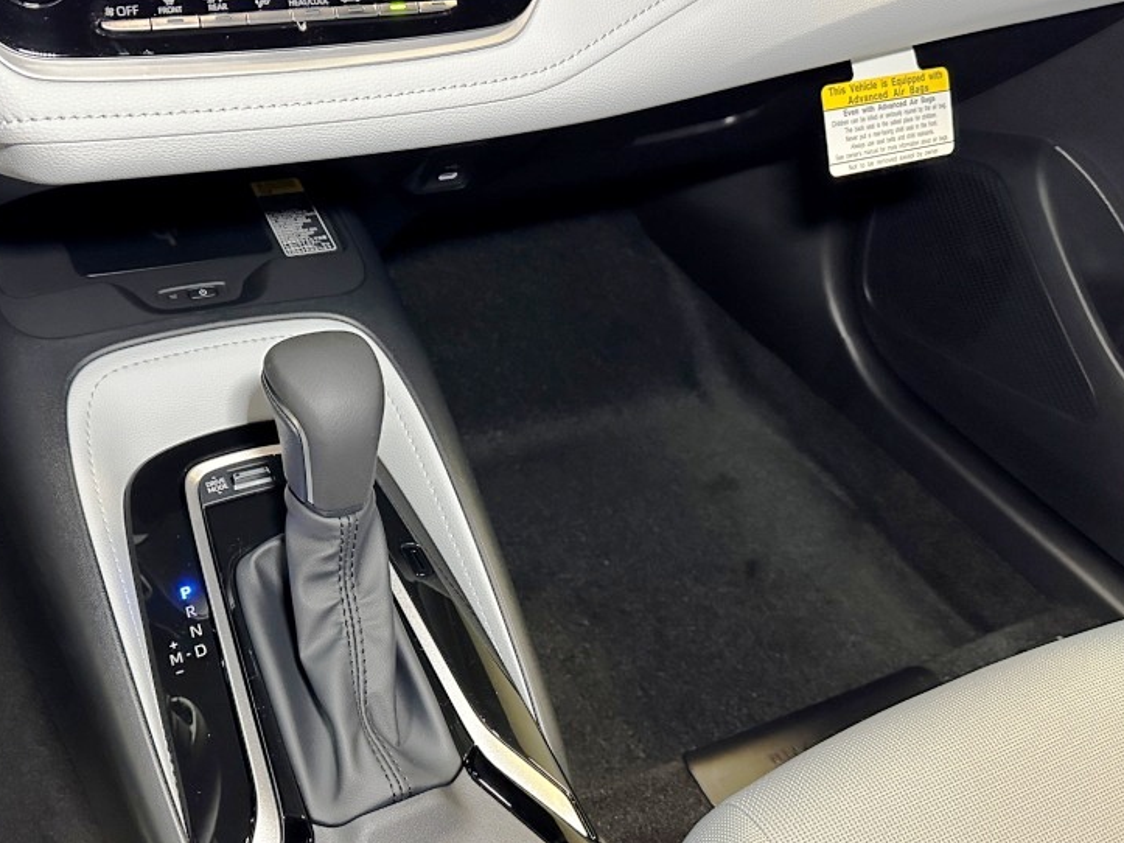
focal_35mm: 34
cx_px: 451
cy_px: 446
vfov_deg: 41.8
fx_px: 1104
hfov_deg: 53.6
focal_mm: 6.86
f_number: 1.78
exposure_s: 1/60
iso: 800
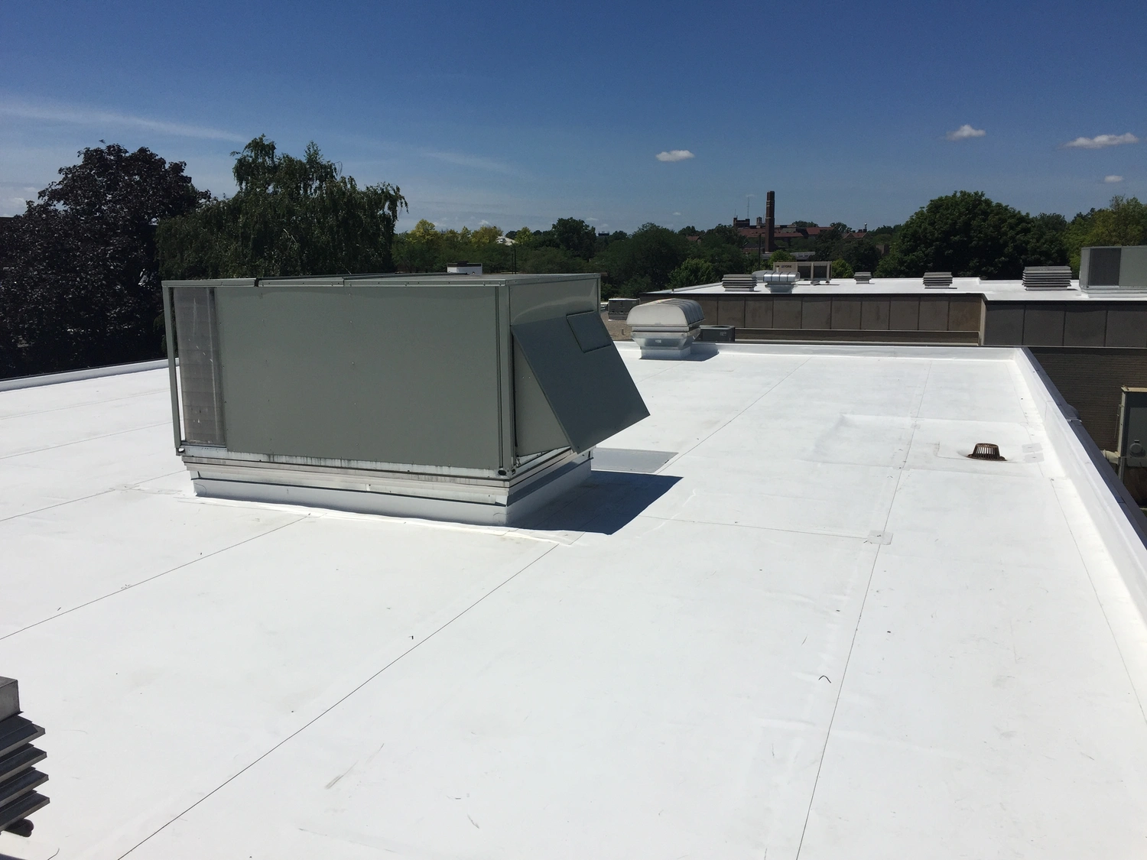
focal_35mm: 29
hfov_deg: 61.7
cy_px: 430
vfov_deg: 48.2
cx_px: 574
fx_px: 961
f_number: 2.2
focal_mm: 4.15
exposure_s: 1/7937
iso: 32
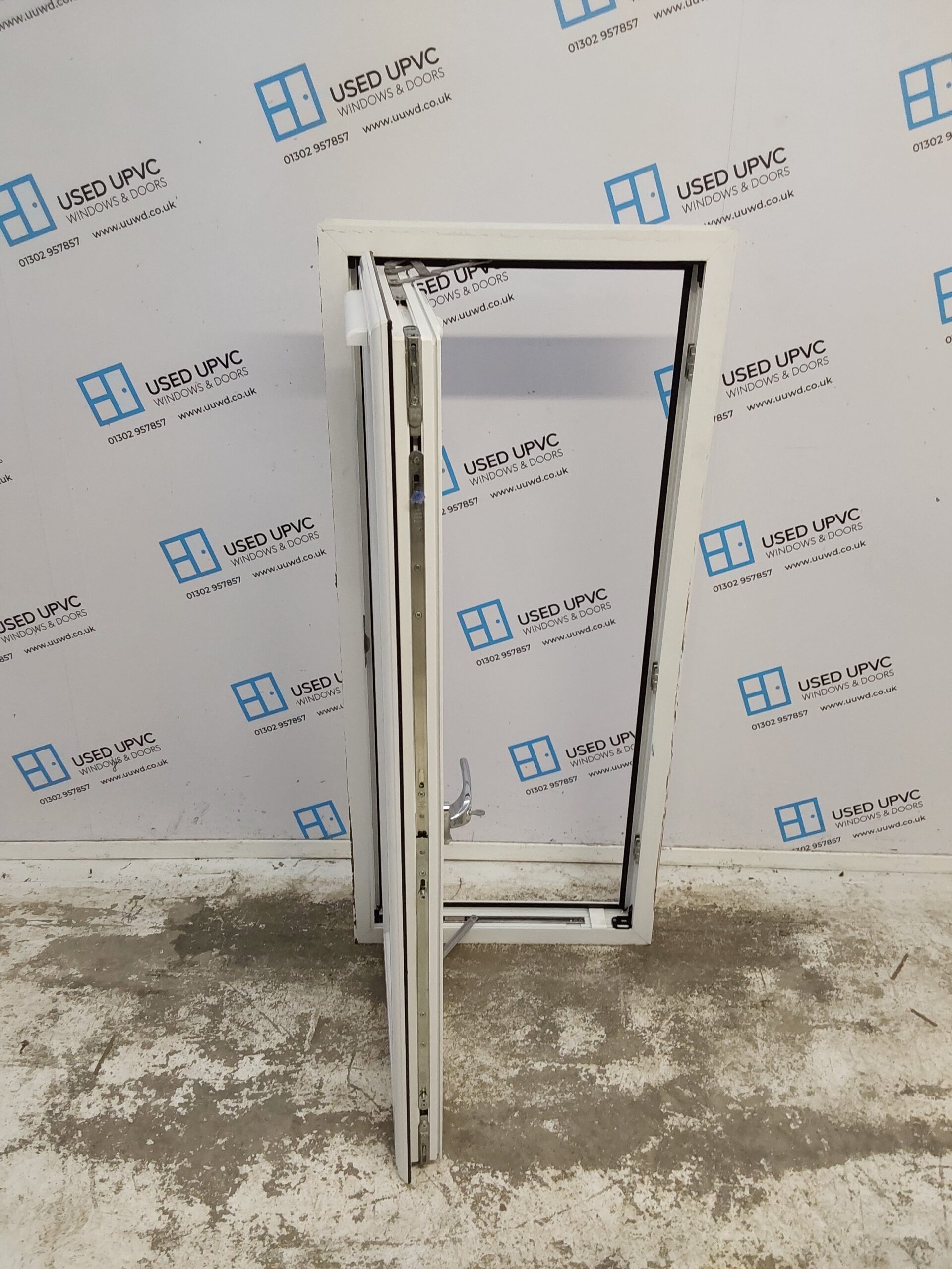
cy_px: 634
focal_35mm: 28
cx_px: 476
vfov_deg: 63.4
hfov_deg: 49.7
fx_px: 1027
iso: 64
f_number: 1.9
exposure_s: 1/60
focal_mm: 2.91
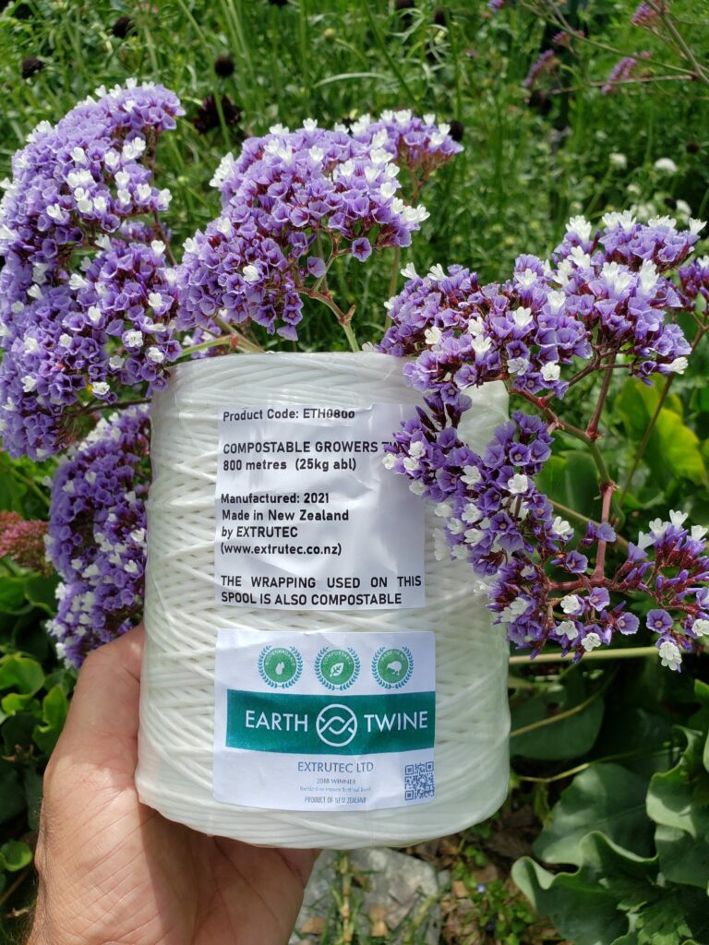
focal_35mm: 26
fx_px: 710
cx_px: 354
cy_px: 472
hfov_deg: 53.1
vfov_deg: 67.3
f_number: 2.4
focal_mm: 4.3
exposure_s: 1/1445
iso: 50
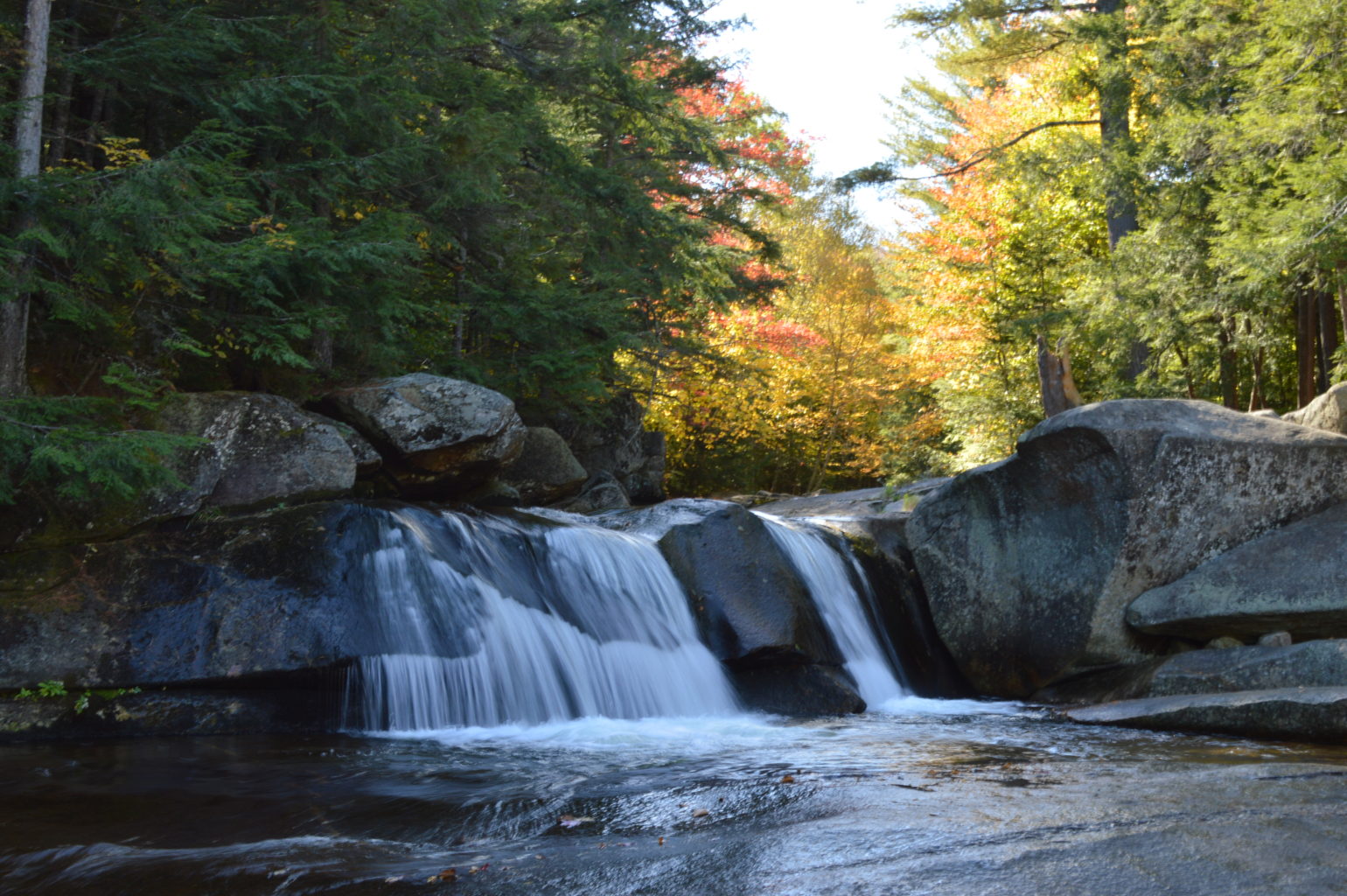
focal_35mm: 44
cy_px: 448
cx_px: 674
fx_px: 1626
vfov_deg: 30.8
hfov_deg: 45.0
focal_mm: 29
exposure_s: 1/8
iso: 100
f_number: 14
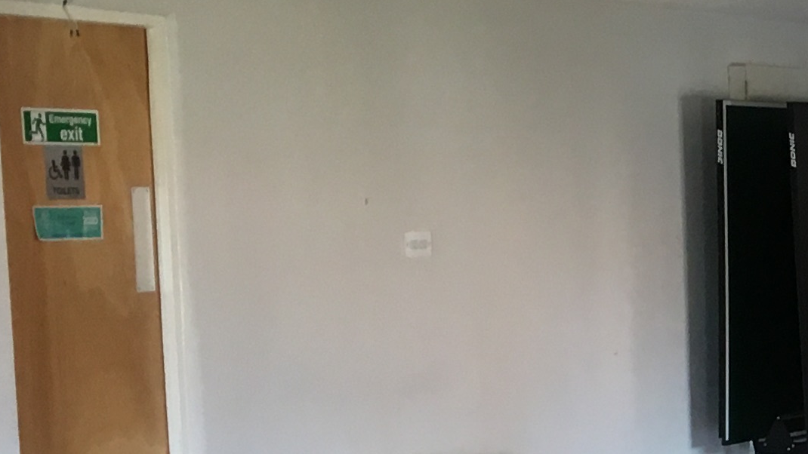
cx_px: 1173
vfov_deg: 10.0
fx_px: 2550
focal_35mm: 119
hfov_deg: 16.6
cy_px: 600
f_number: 2.2
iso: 100
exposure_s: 1/33
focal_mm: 4.15
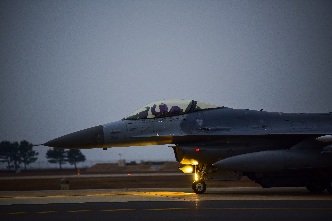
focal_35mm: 180
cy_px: 110
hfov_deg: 11.4
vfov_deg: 7.6
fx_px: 1661
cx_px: 166
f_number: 2.8
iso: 1000
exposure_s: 1/200
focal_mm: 180
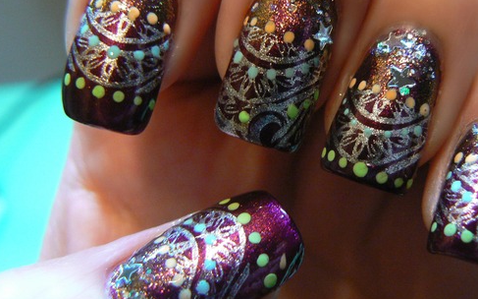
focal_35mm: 47
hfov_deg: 42.5
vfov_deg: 27.3
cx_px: 283
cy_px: 115
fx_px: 612
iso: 200
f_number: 2.8
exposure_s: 1/20
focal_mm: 6
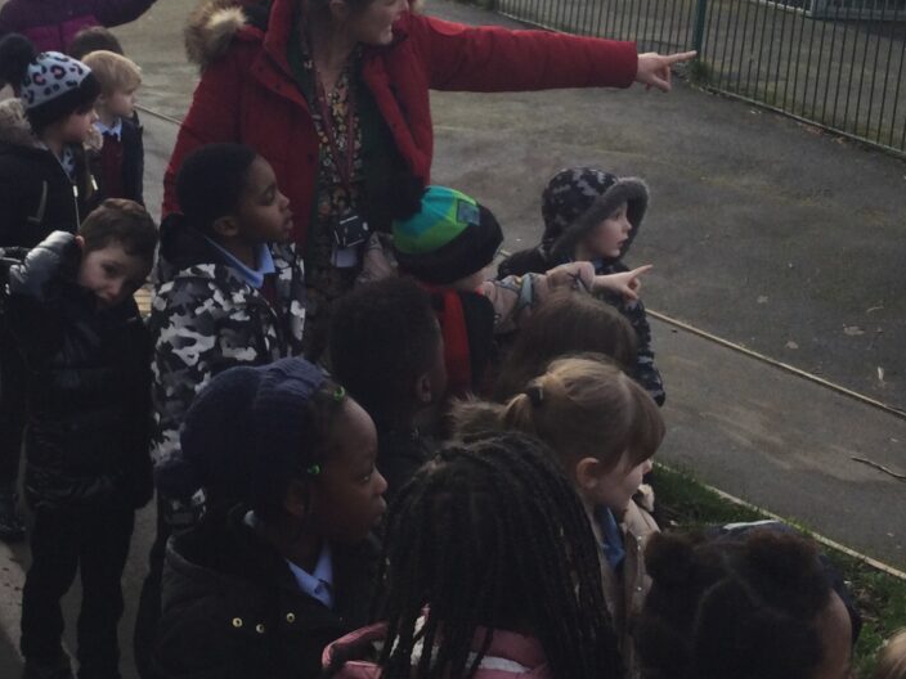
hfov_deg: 28.0
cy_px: 118
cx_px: 308
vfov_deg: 21.0
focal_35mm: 69
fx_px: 1806
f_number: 2.4
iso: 25
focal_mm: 3.3
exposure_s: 1/497
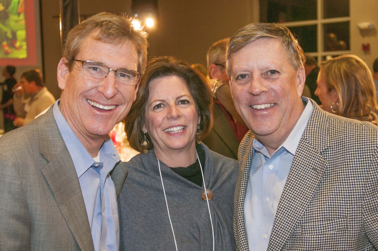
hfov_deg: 35.1
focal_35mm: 57
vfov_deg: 23.7
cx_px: 189
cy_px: 126
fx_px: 598
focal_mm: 38
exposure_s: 1/100
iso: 400
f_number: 3.8
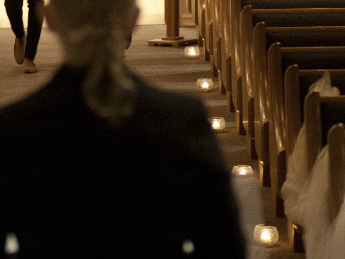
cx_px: 87
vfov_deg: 5.1
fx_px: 2890
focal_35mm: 290
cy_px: -13
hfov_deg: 6.8
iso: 2500
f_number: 2.8
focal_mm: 80
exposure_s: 1/50
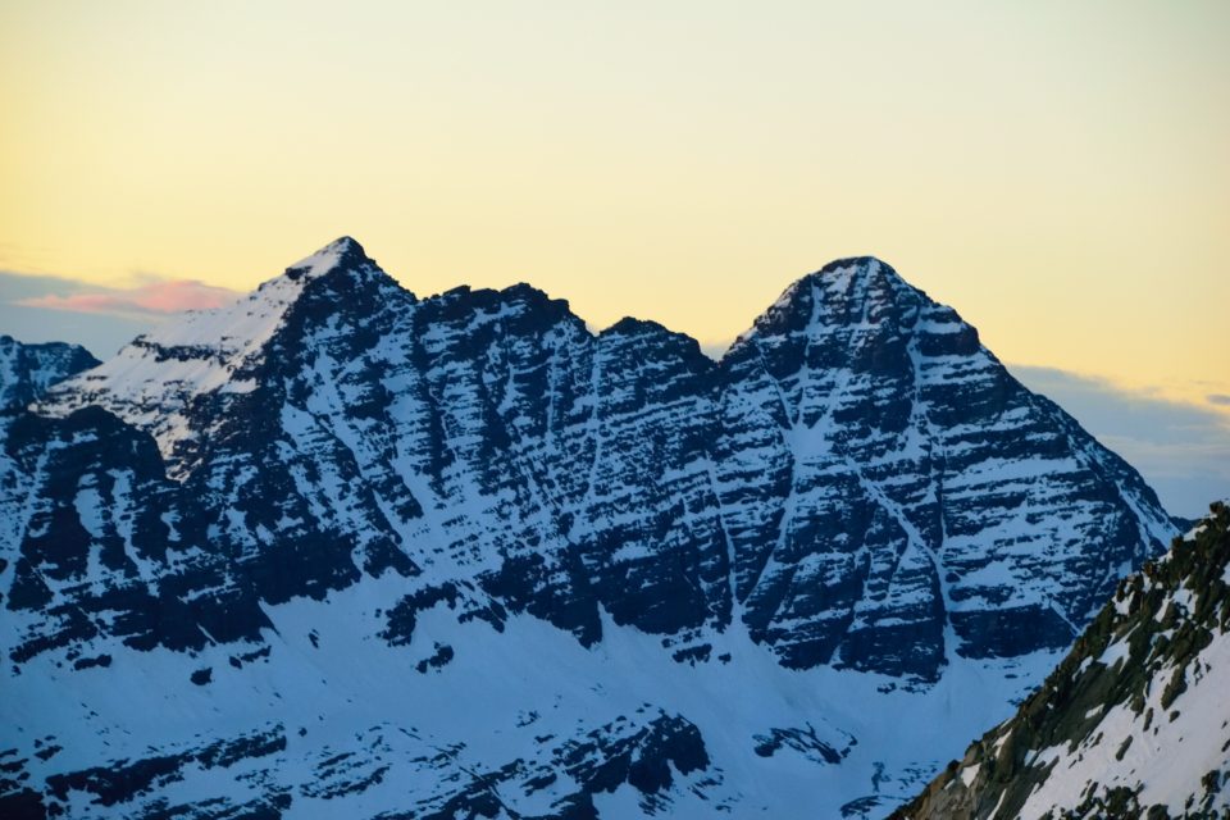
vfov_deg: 6.3
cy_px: 410
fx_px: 7431
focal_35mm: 218
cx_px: 615
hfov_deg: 9.5
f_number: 9
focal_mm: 145
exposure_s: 1/125
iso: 1250
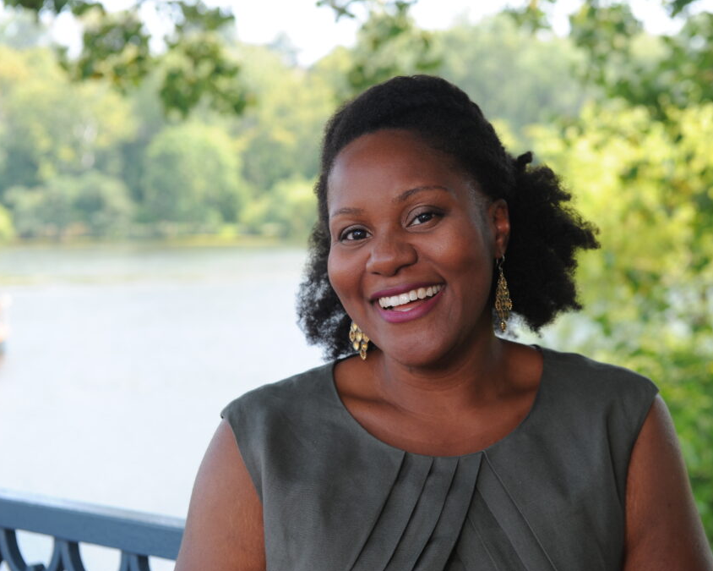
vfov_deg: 23.1
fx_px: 1393
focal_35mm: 66
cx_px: 422
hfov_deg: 28.7
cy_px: 287
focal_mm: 58
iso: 200
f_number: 5
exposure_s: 1/125
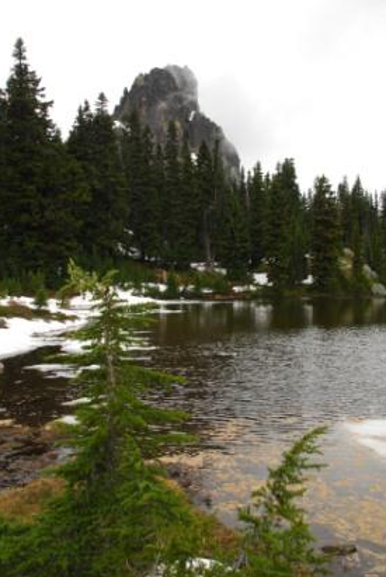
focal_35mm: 36
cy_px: 278
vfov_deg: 53.1
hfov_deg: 37.0
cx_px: 198
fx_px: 577
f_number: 10
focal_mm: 22
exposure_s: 1/200
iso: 400
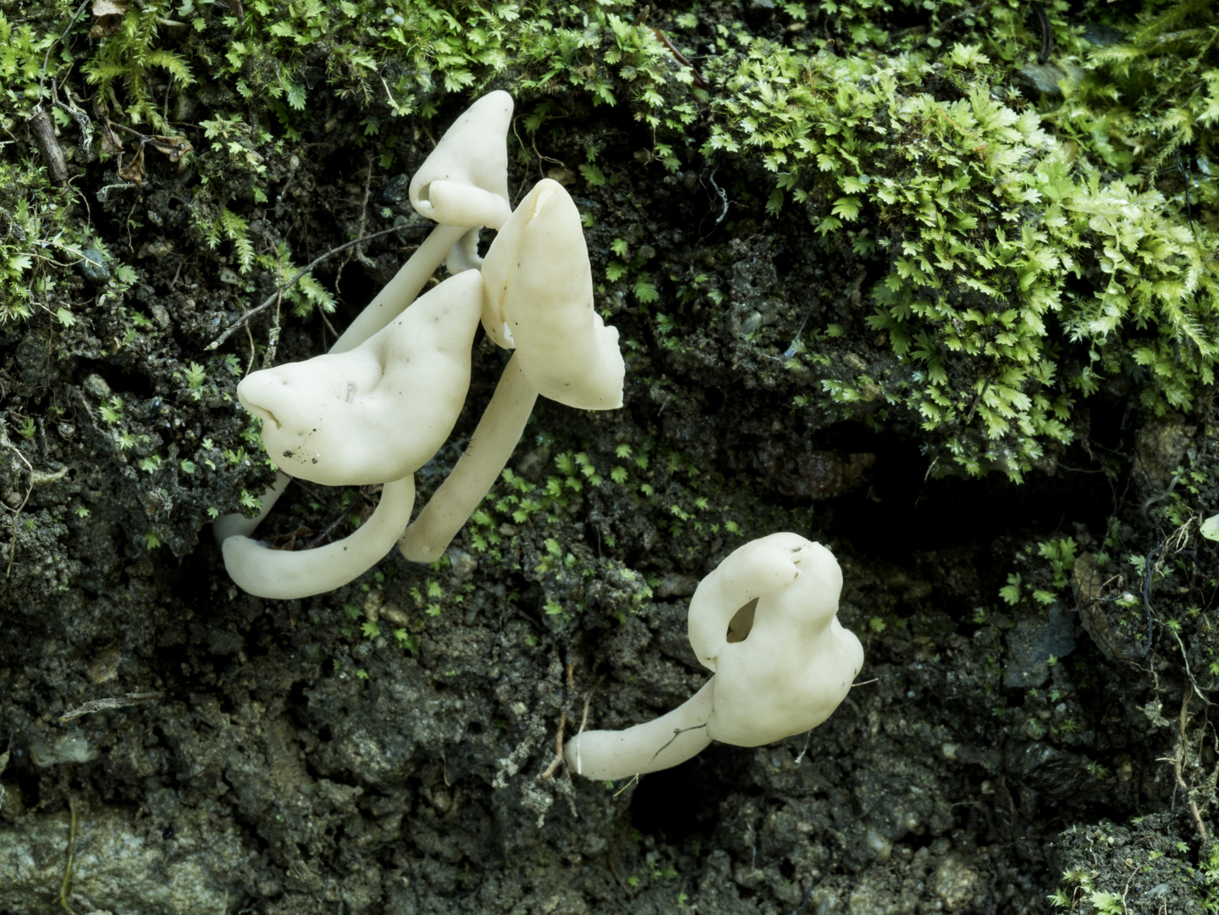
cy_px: 458
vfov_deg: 12.3
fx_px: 4226
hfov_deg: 16.4
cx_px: 610
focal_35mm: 120
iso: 250
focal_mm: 60
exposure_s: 1.3
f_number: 16
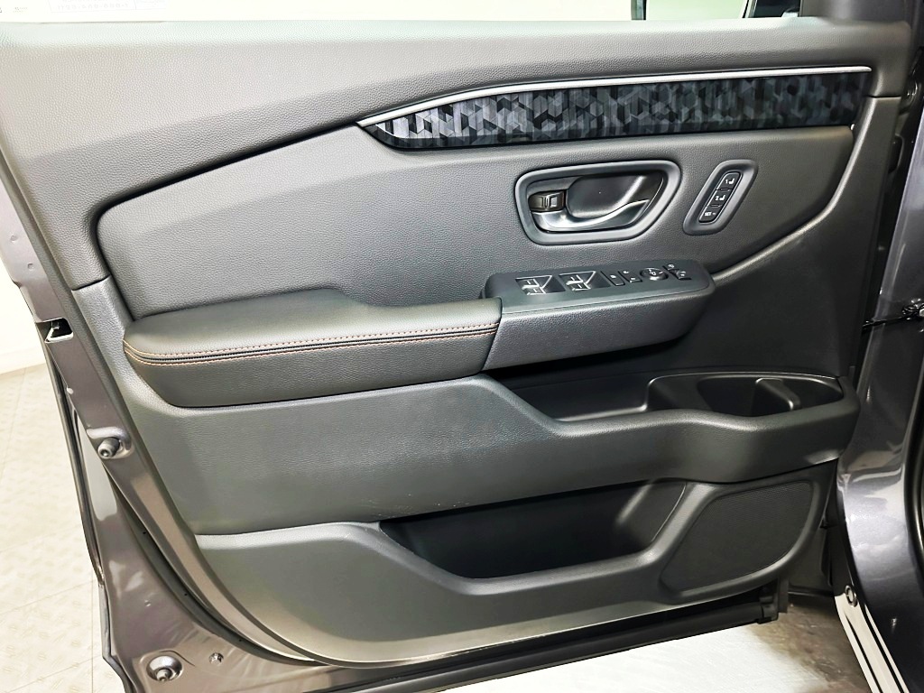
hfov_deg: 71.6
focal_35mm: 24
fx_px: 641
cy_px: 346
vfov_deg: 56.8
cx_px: 462
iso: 1000
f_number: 1.78
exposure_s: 1/40
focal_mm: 6.86
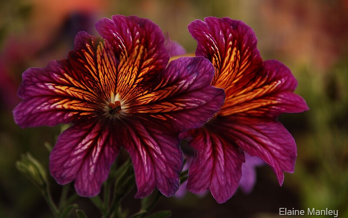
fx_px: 1380
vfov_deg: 9.0
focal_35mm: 146
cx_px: 174
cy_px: 111
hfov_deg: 14.4
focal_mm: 95
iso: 200
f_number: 5.6
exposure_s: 1/250
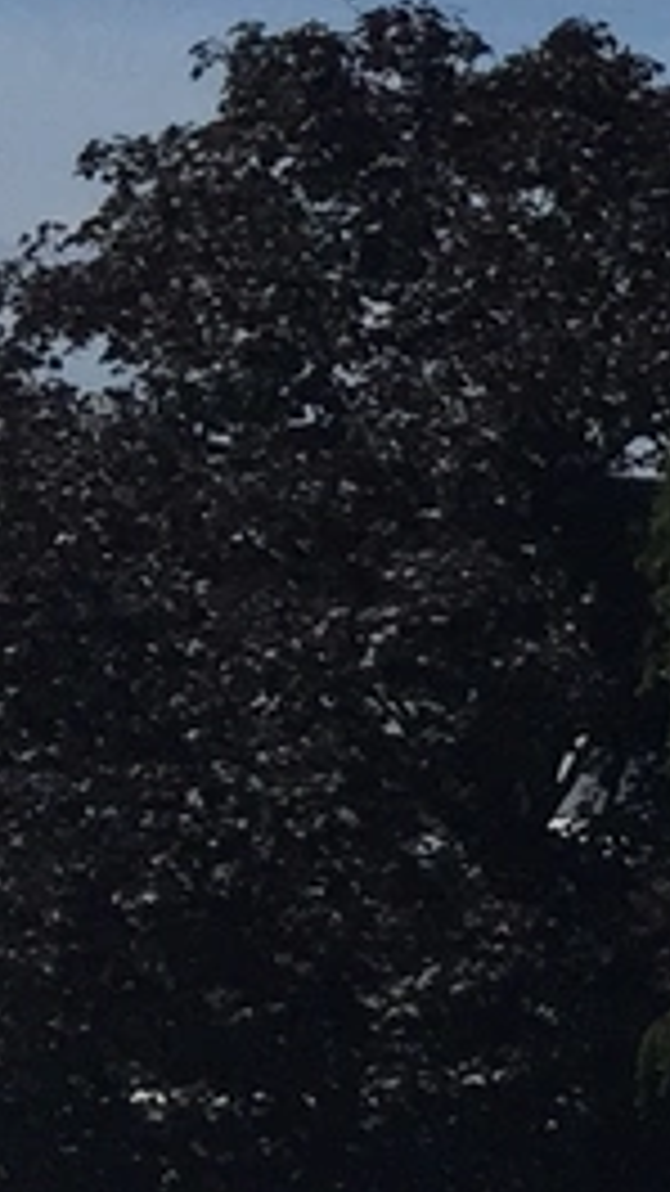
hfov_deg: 5.5
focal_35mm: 179
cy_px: 1685
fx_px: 5655
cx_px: 3107
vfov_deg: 11.6
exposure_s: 1/7937
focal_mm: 4.15
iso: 32
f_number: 2.2
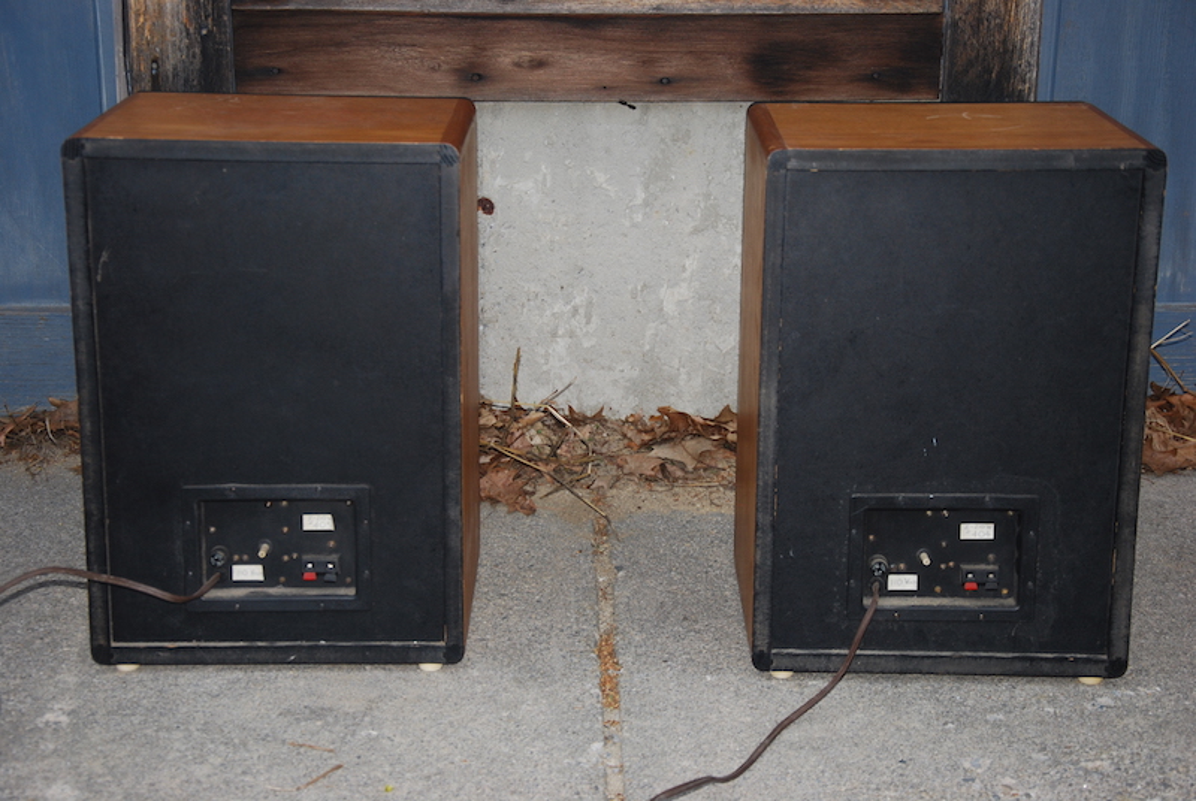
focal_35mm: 68
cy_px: 400
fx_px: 2246
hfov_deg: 29.8
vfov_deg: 20.2
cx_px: 598
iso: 200
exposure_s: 1/60
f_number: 4.8
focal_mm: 45
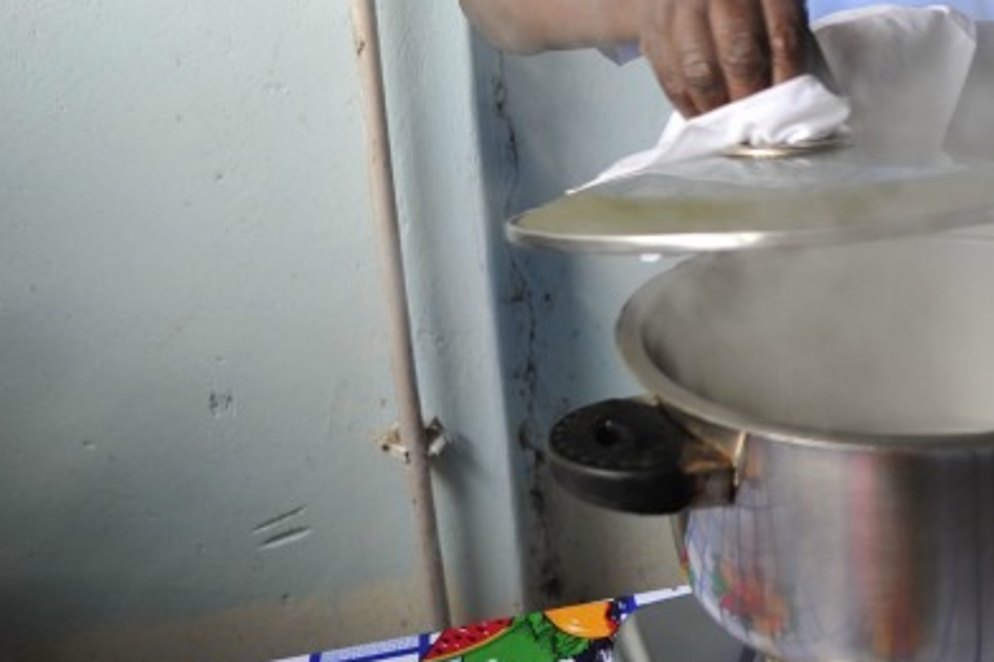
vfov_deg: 26.0
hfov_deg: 35.6
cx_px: 966
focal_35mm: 51
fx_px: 1408
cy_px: 143
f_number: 3.2
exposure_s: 1/25
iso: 250
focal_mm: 20
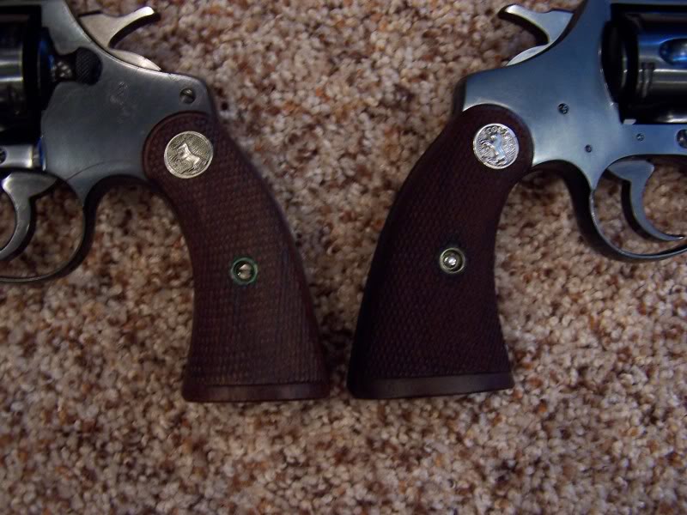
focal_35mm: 38
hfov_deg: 49.0
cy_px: 258
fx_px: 754
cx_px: 344
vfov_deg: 37.7
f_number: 2.8
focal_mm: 6.3
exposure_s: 1/8
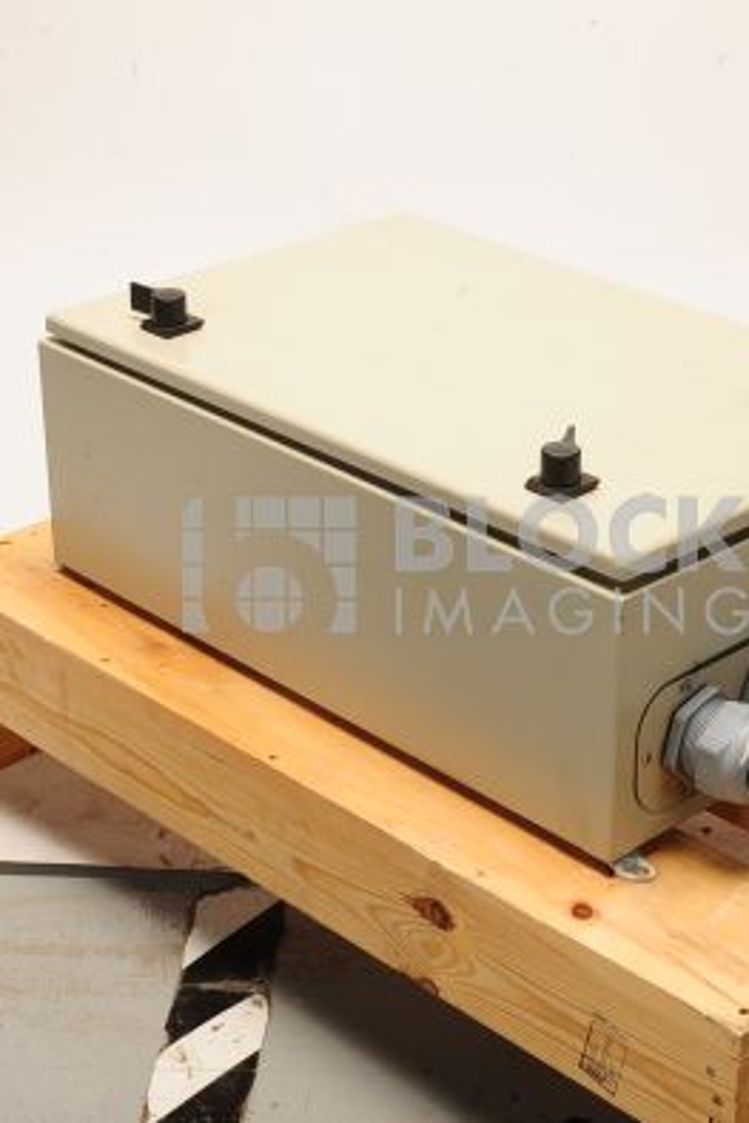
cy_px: 566
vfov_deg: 26.6
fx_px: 2370
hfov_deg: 17.9
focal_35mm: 76
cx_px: 467
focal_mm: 50
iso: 320
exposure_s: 1/160
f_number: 14
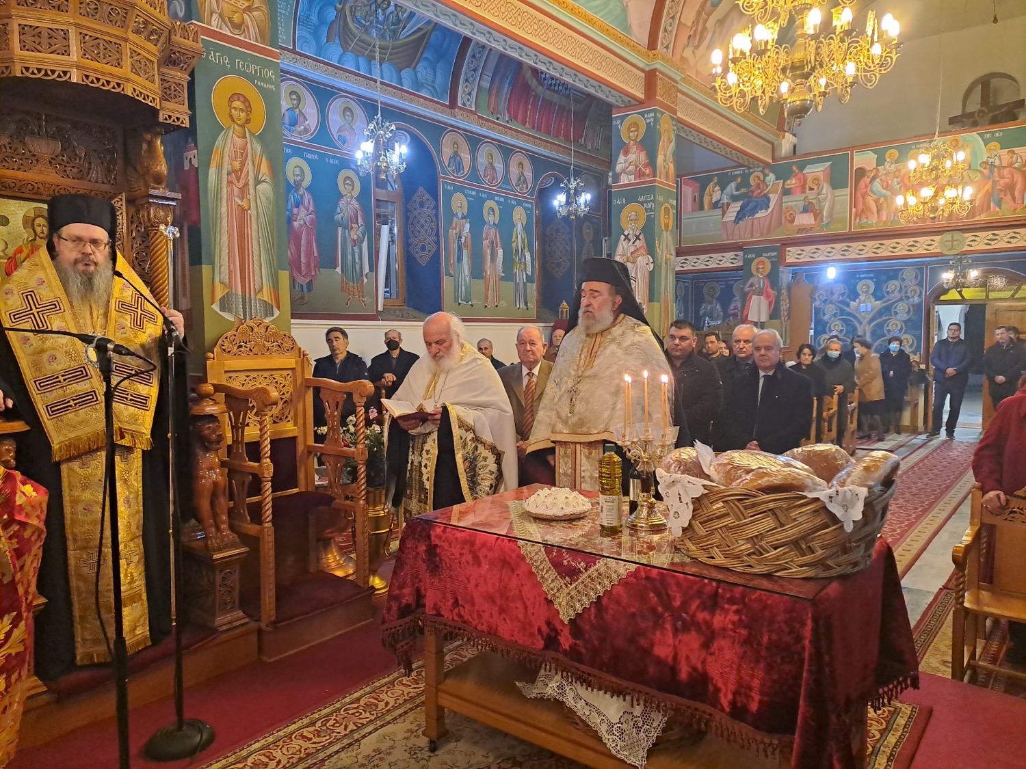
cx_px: 513
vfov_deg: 54.9
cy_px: 384
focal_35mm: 25
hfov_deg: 69.4
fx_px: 741
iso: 500
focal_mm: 4.65
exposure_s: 1/25
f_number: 1.8
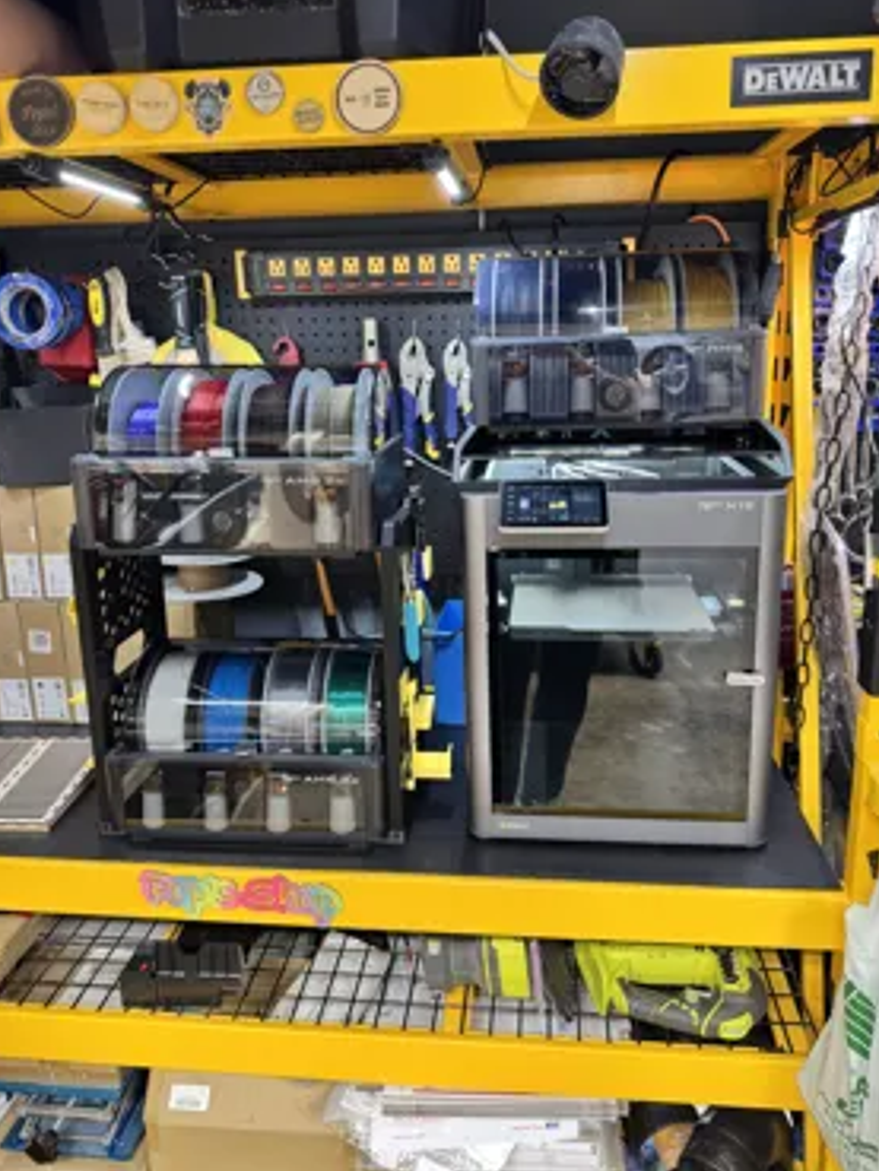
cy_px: 539
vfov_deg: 67.2
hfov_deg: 53.1
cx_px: 457
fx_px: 880
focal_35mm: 26
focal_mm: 6.76
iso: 125
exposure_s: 1/60
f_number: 1.78
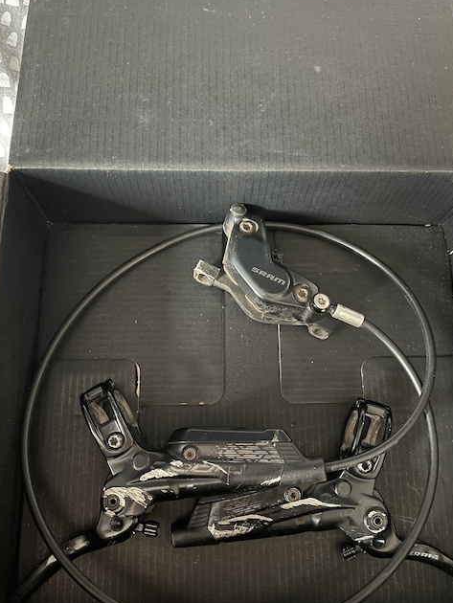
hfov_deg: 43.0
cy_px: 309
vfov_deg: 55.3
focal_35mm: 33
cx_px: 234
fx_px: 575
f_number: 1.6
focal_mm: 4.2
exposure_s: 1/10
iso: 500
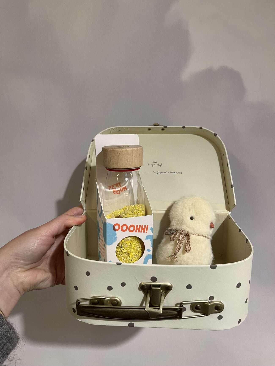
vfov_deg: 67.3
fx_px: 275
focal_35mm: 26
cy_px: 183
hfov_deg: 53.1
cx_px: 138
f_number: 1.6
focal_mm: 5.1
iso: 80
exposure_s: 1/50
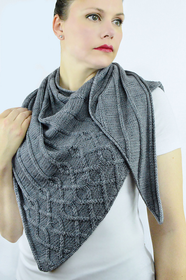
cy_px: 140
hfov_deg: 28.0
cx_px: 93
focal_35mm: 48
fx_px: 372
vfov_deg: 41.1
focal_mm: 32
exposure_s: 1/30
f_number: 20
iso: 6400
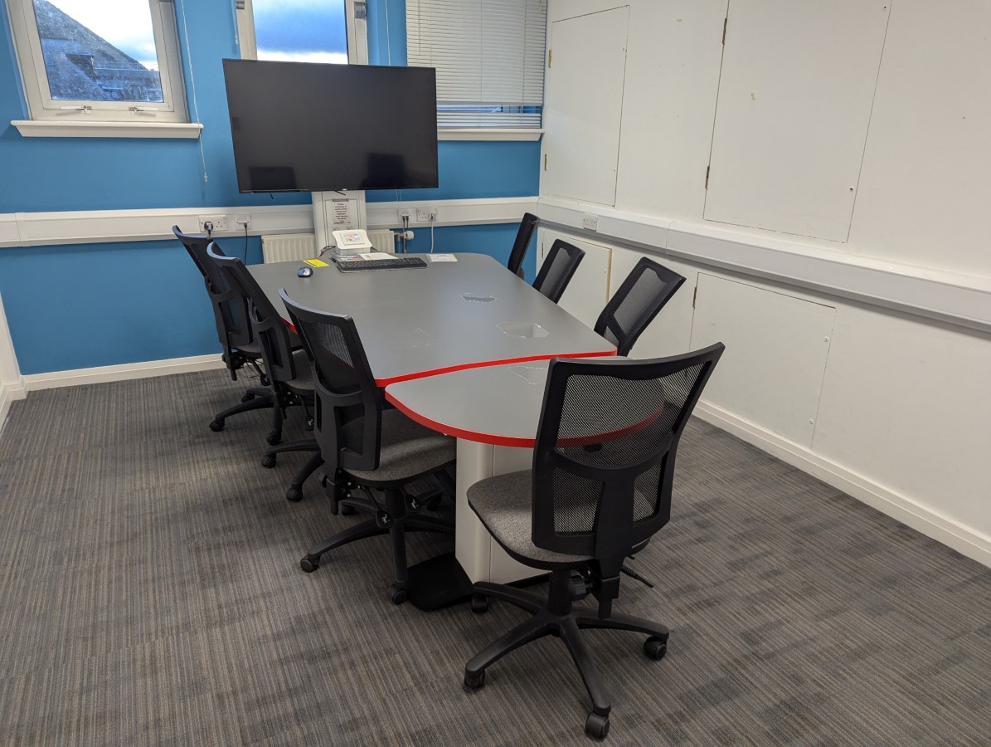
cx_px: 496
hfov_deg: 71.5
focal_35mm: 24
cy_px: 374
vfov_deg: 56.9
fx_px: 688
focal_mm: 6.81
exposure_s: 1/100
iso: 211
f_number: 1.85
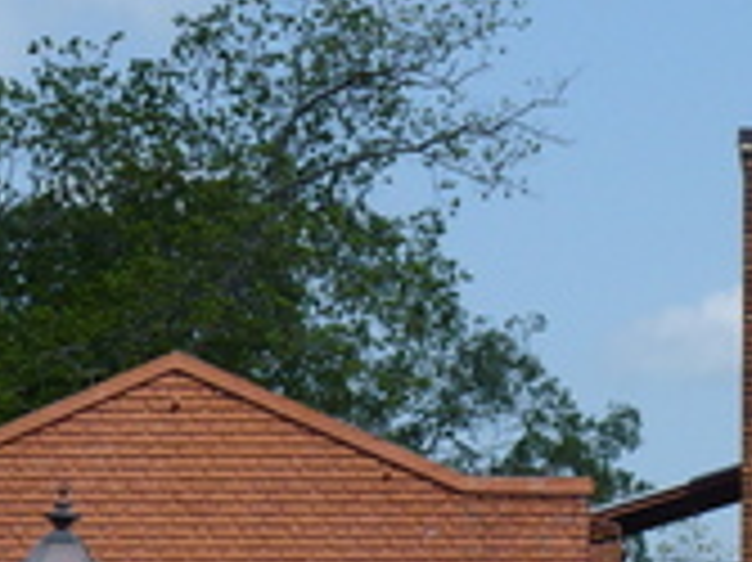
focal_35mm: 312
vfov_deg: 4.7
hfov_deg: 6.3
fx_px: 6773
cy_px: 659
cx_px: 838
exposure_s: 1/200
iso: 100
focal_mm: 17.2
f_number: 10
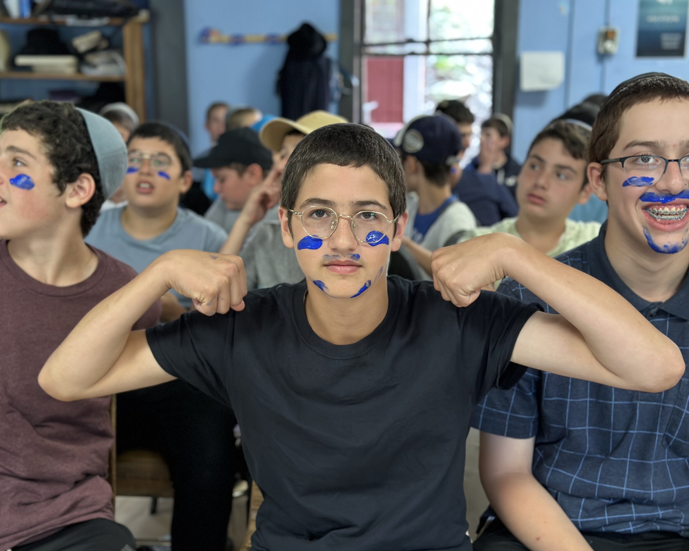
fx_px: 1040
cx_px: 315
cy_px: 280
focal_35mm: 51
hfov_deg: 36.6
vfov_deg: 29.7
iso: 320
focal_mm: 6.86
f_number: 1.78
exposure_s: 1/60
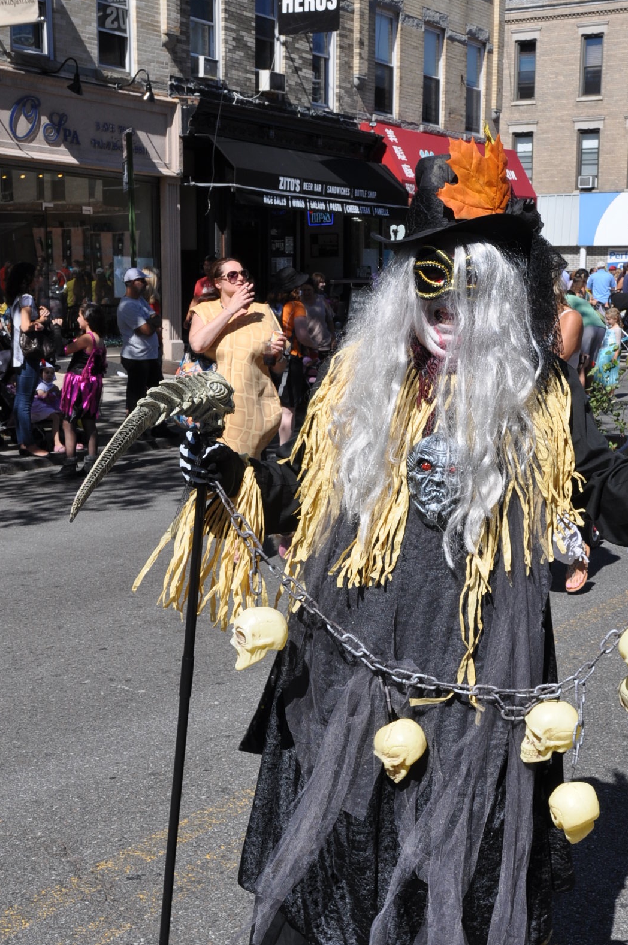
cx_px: 392
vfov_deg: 37.5
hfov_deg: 25.4
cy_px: 540
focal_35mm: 53
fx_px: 1390
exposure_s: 1/400
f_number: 10
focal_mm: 26
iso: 250
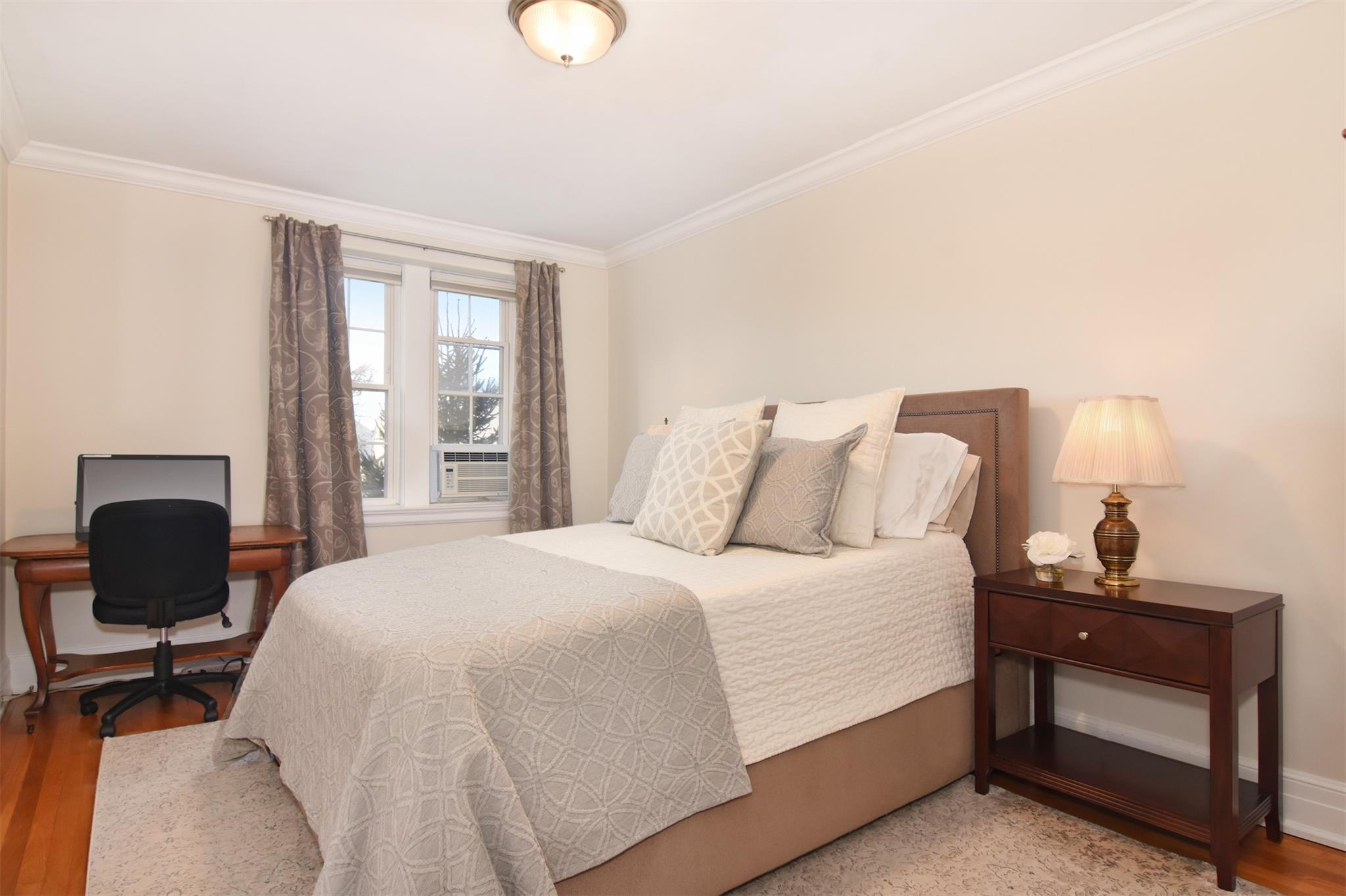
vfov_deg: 67.3
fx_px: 673
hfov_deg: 90.0
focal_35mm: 18
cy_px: 448
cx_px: 673
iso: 800
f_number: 11
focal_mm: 12
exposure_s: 1/200
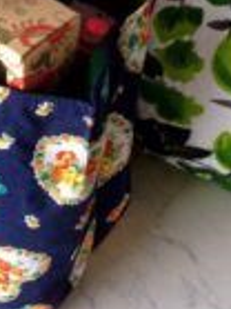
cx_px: 36
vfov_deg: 18.9
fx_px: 900
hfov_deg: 14.5
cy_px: -2
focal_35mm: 101
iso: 50
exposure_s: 1/60
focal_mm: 4.28
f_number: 2.4
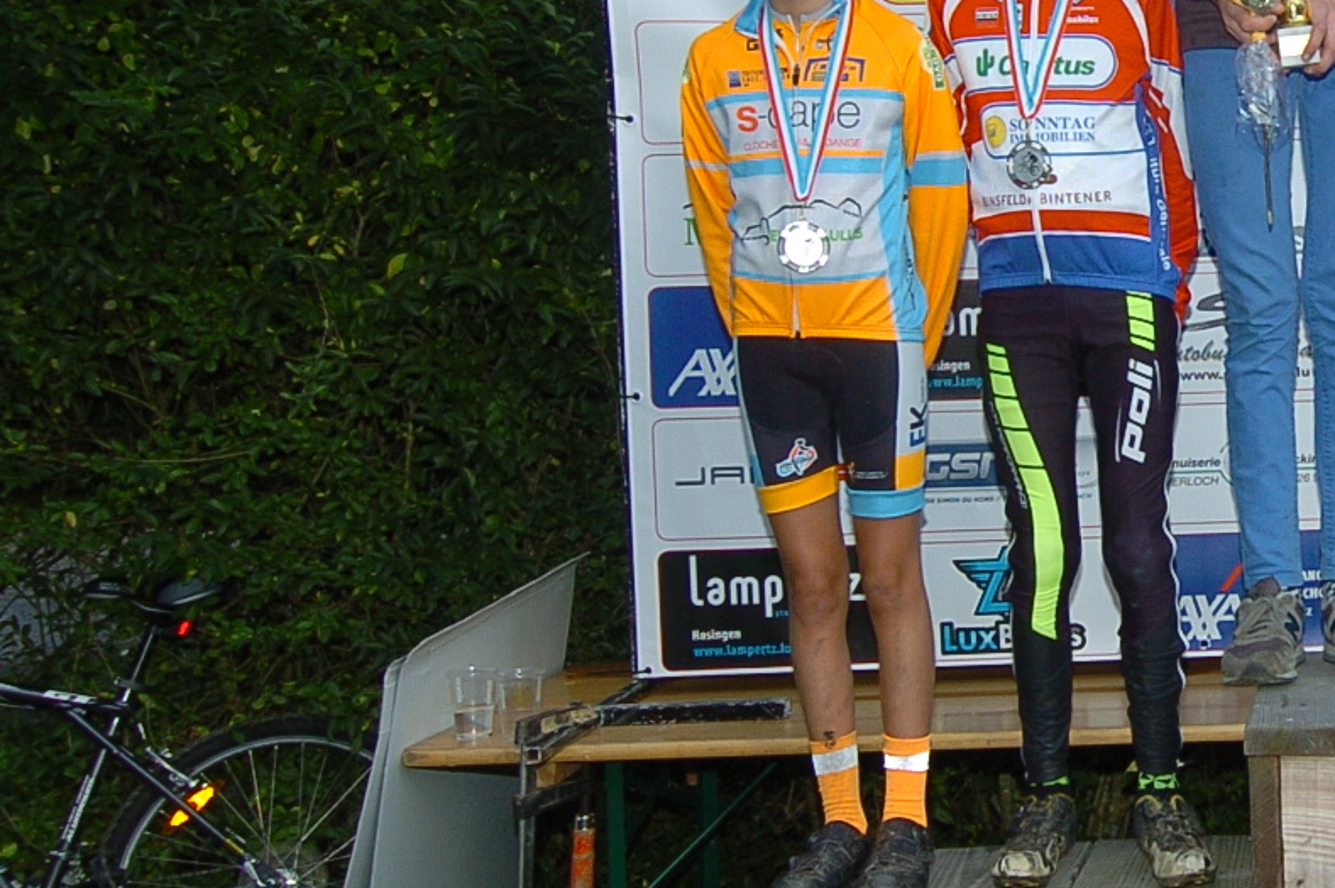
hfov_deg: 35.7
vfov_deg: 27.4
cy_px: 330
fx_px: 1816
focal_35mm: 49
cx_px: 1386
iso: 200
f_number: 5.6
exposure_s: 1/160
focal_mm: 14
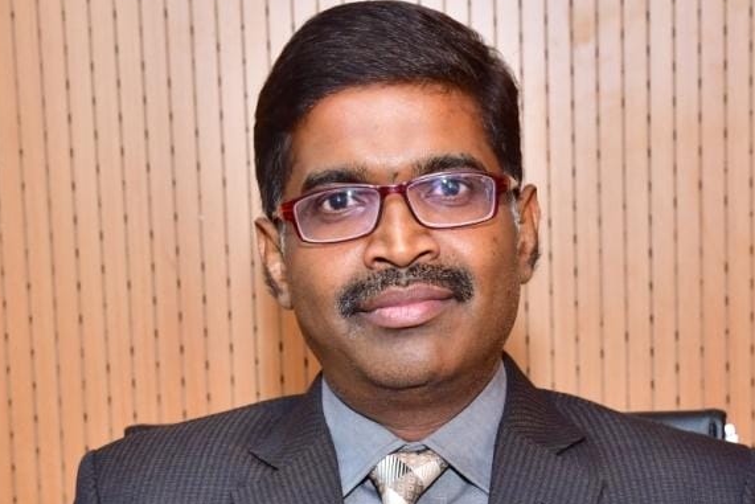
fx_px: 2370
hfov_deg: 18.1
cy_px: 409
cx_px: 419
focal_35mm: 113
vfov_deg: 12.1
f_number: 6.3
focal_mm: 42
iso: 1000
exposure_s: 1/125
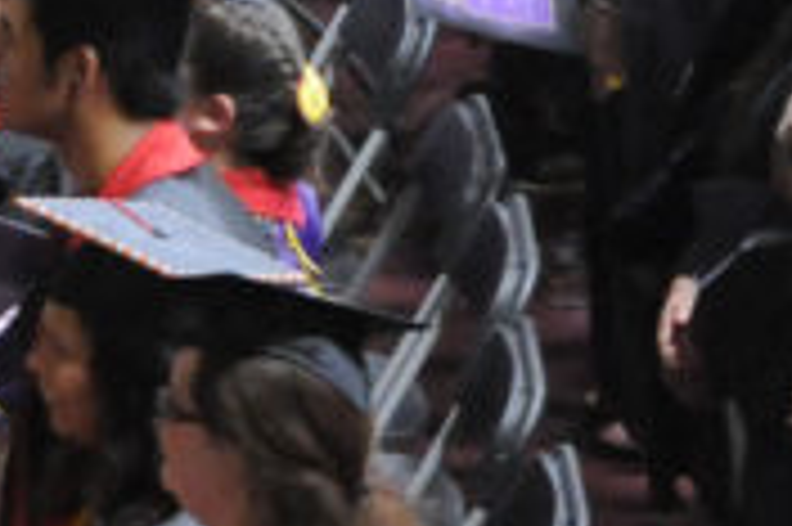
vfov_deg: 0.8
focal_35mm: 1743
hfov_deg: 1.2
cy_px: -499
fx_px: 38310
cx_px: 1845
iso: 3200
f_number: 4
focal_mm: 200
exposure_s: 1/200
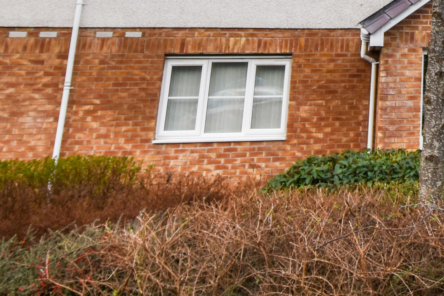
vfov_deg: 21.7
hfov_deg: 32.1
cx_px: 512
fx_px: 654
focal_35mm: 53
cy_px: -134
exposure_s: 1/250
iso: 200
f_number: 6.3
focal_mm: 10
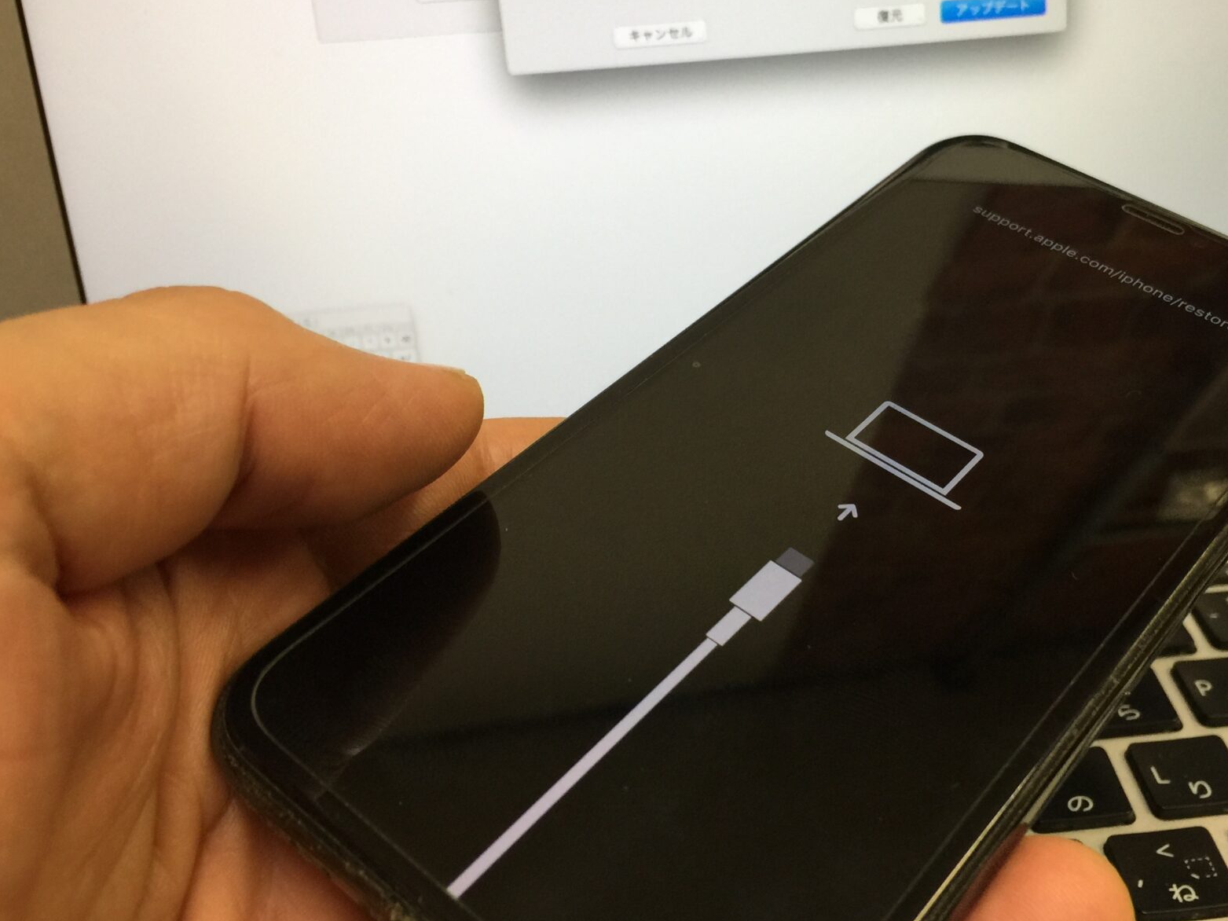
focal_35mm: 38
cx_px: 753
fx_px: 1348
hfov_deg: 48.6
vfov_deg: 37.7
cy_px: 463
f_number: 2.2
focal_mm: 4.15
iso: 32
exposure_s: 1/30
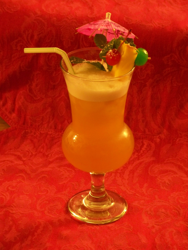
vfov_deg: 12.7
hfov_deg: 9.5
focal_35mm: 156
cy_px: 125
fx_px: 1130
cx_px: 94
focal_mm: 32.9
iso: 400
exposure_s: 1/2
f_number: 4
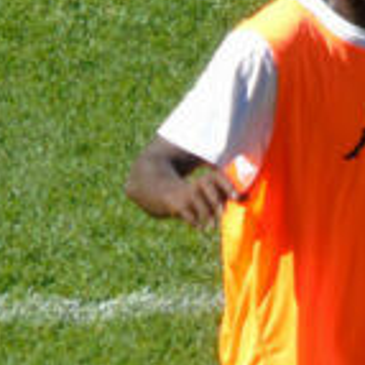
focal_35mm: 1800
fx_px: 21473
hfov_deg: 1.0
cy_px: 482
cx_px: 508
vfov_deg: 1.0
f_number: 5.3
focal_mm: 74
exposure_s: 1/200
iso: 80
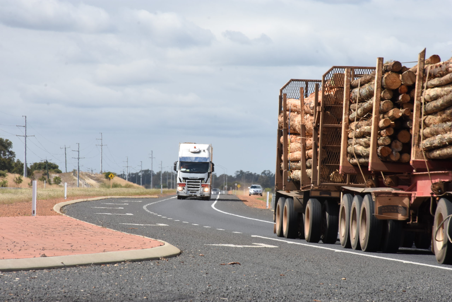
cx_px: 226
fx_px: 2637
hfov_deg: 9.8
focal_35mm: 210
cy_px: 151
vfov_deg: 6.5
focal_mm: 140
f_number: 18
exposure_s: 1/400
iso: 500
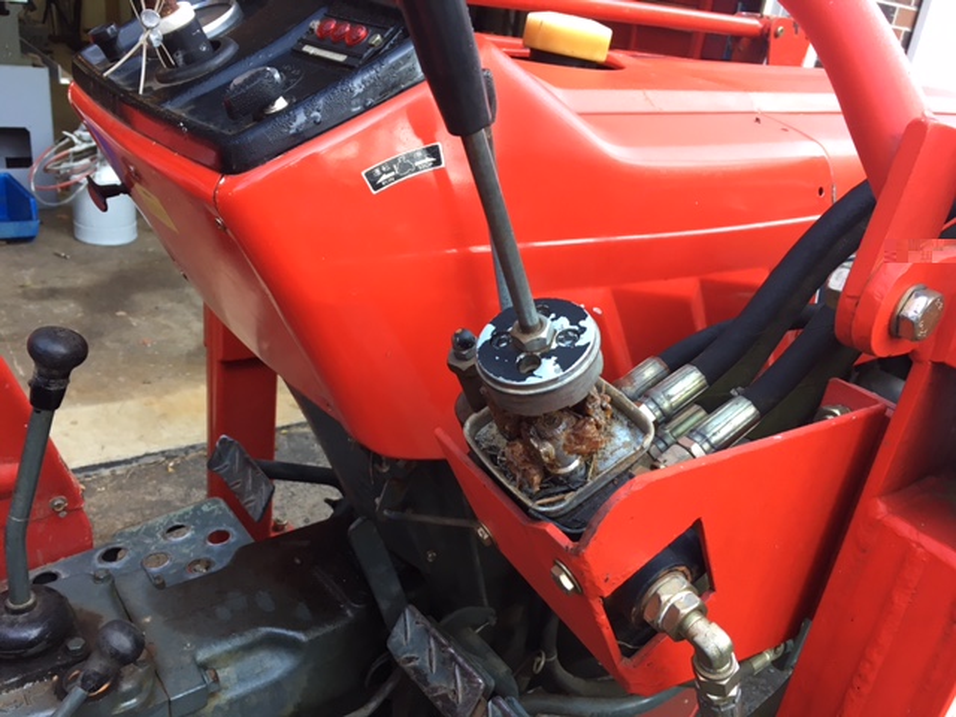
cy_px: 358
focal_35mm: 29
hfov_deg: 61.7
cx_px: 478
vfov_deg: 48.2
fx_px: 801
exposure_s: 1/40
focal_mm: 4.15
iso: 32
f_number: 2.2
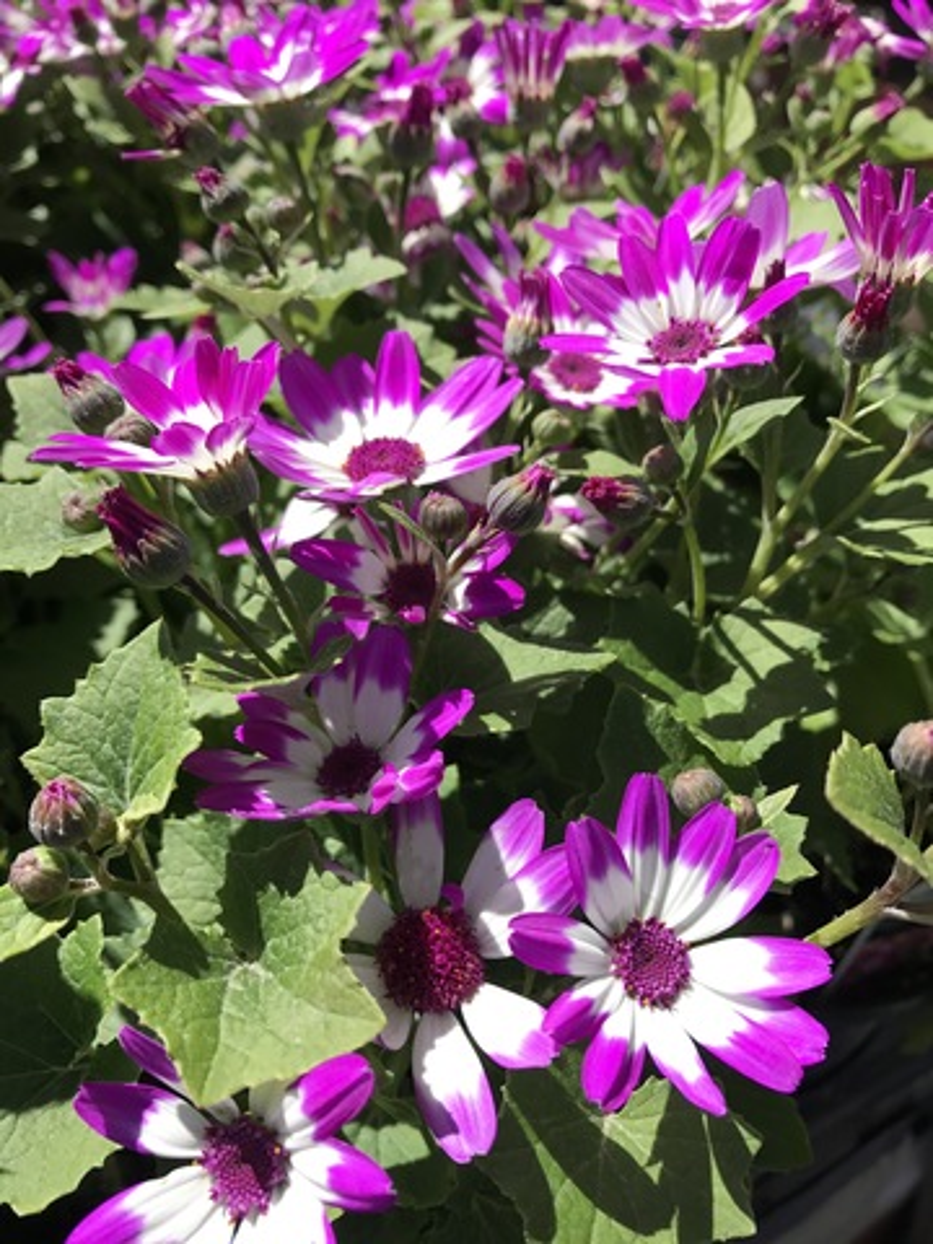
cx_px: 466
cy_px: 622
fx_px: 1006
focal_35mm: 28
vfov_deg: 63.4
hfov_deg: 49.7
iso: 20
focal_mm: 3.99
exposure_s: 1/1681
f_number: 1.8
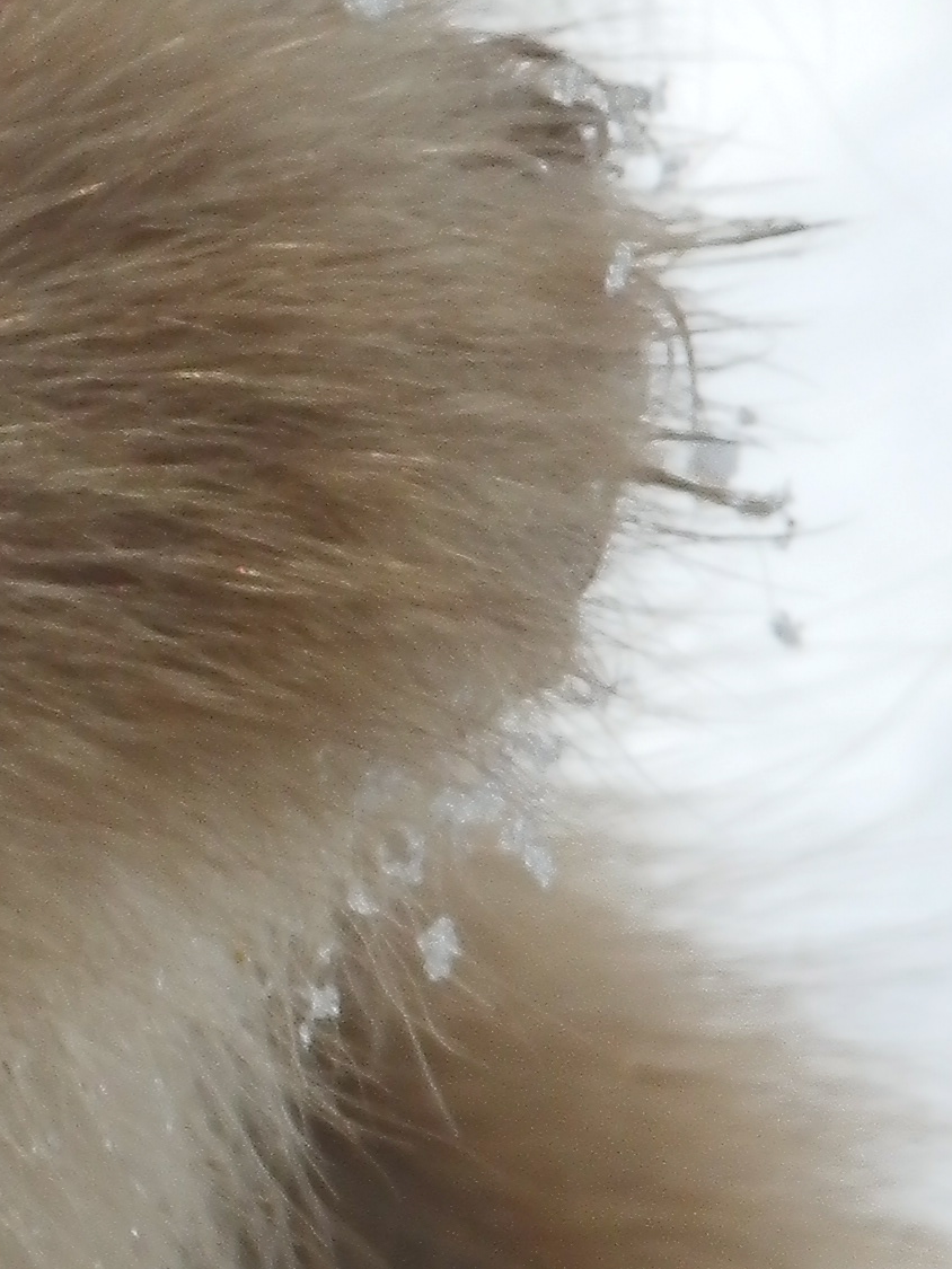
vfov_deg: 0.9
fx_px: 79887
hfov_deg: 0.7
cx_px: -263
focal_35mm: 2179
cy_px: -177
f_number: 6.9
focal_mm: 95
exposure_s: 1/250
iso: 80
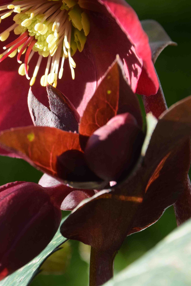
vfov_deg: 10.9
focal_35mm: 189
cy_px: 91
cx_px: 31
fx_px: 1503
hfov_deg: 7.3
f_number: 8
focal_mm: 75
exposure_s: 1/250
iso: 800
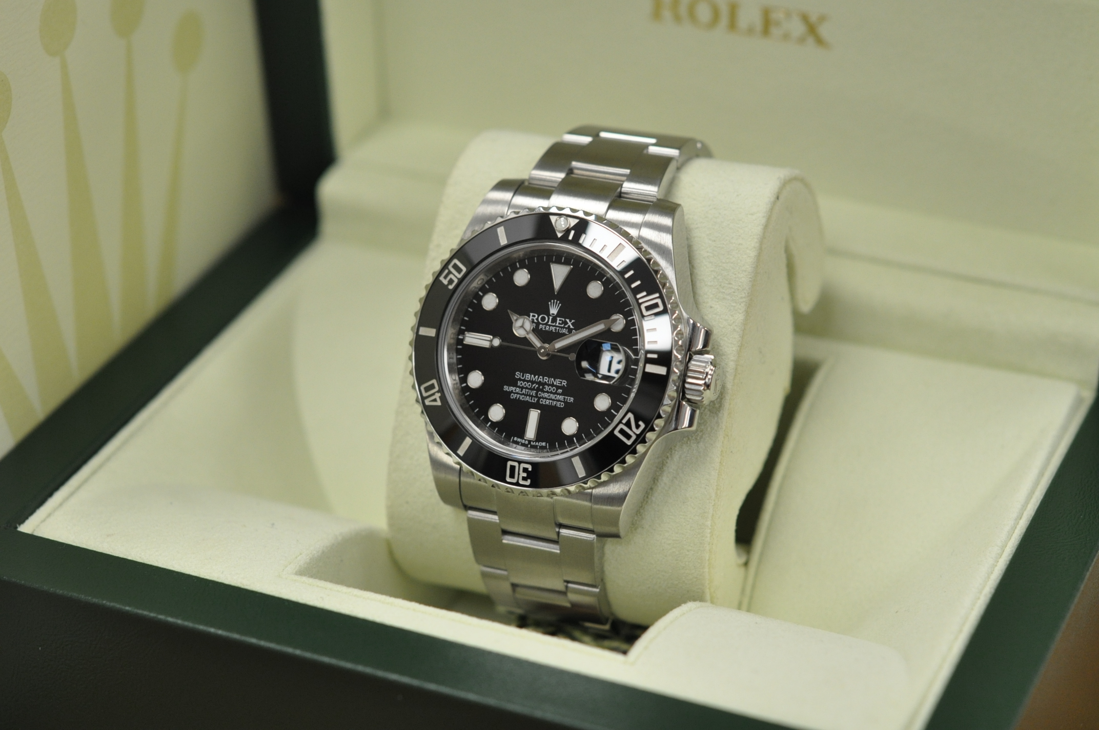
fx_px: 2744
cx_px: 550
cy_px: 365
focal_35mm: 90
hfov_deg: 22.6
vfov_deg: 15.2
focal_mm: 60
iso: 800
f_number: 5.6
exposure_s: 1/125
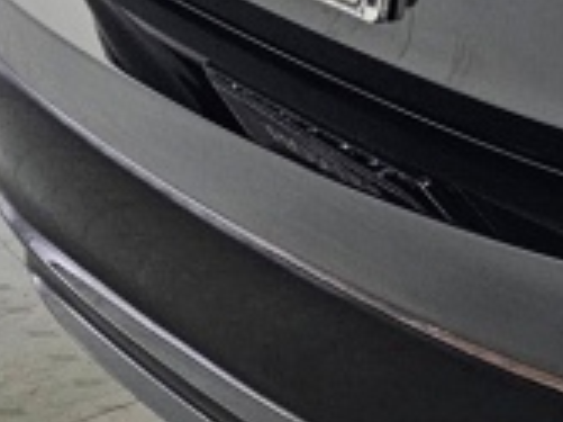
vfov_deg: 10.2
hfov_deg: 11.5
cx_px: 1359
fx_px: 2292
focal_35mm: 141
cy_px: -169
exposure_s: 1/60
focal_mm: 6.3
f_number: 1.7
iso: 640
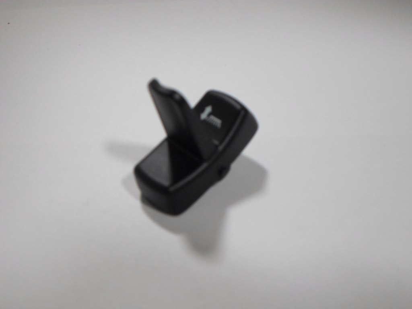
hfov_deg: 43.9
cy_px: 154
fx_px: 512
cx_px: 206
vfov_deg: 33.6
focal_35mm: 43
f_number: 3.2
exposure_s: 1/45
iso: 320
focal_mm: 7.8
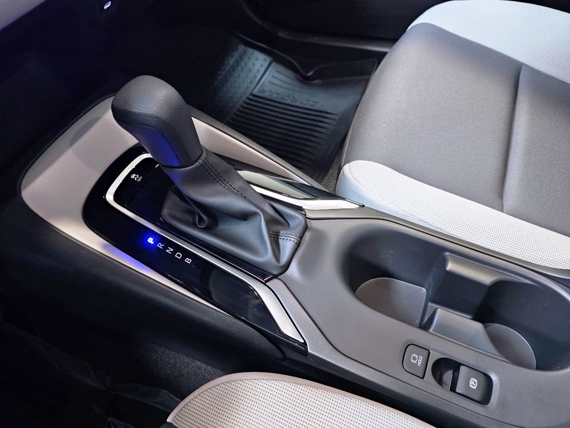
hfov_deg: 73.9
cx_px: 285
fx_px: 379
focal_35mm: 23
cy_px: 214
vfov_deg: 58.9
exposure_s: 1/24
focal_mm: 6.3
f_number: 1.7
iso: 1000
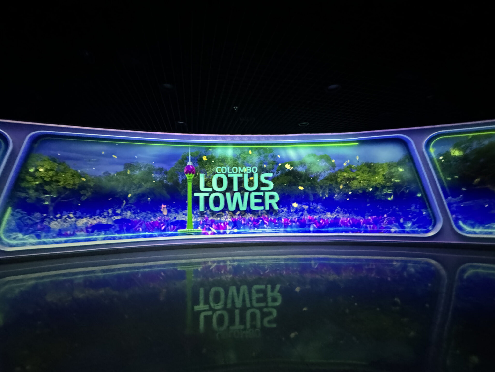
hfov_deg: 102.1
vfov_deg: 85.7
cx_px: 248
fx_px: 200
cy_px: 186
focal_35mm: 14
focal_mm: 2.22
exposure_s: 1/42
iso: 1600
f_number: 2.2
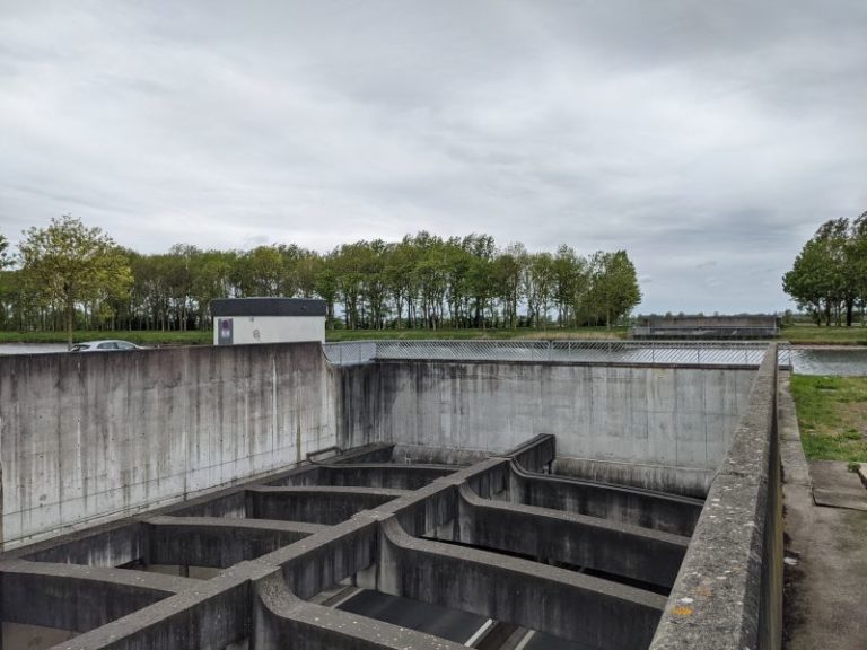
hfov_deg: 65.3
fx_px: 676
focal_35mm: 27
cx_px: 434
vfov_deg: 51.4
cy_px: 325
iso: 90
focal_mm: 4.38
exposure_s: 1/3906
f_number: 1.73
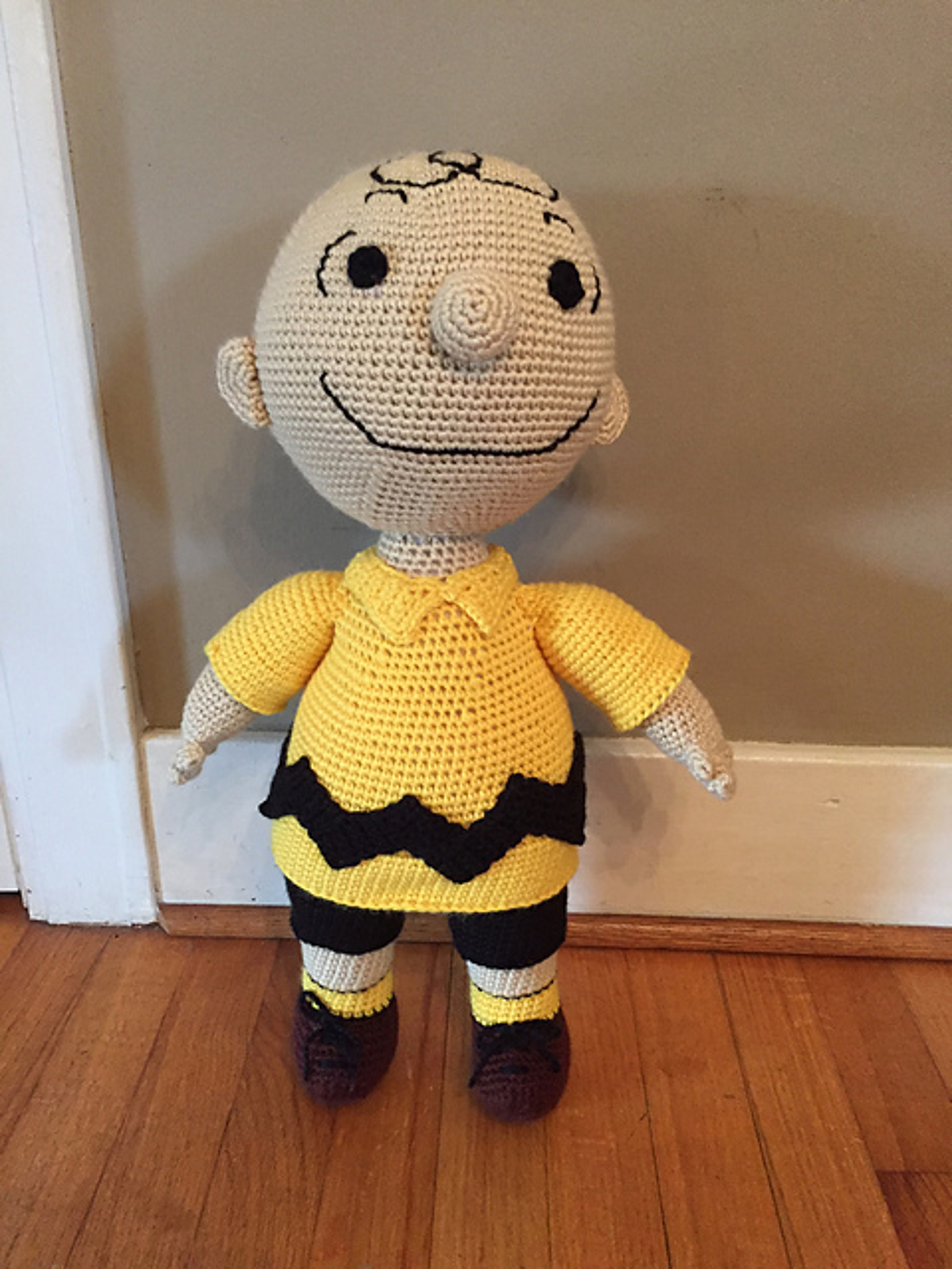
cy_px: 634
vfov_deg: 61.7
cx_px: 476
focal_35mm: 29
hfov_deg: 48.2
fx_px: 1063
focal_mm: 4.15
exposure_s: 1/30
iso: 250
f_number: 2.2
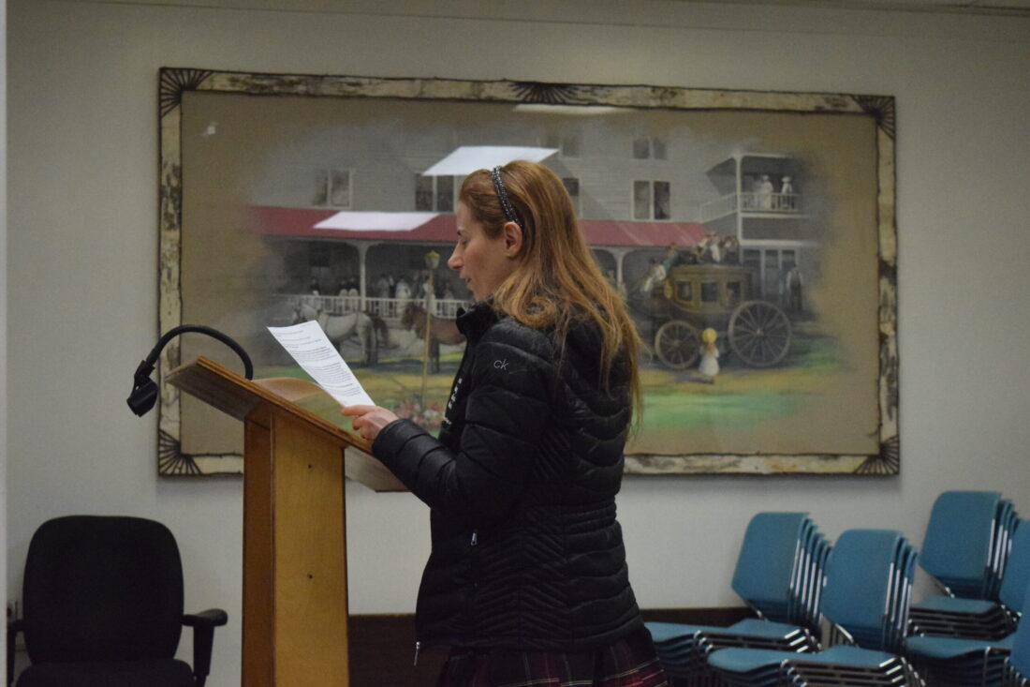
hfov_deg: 24.6
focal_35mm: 82
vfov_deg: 16.5
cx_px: 515
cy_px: 344
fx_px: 2360
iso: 9000
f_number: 5.6
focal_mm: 55
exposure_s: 1/800
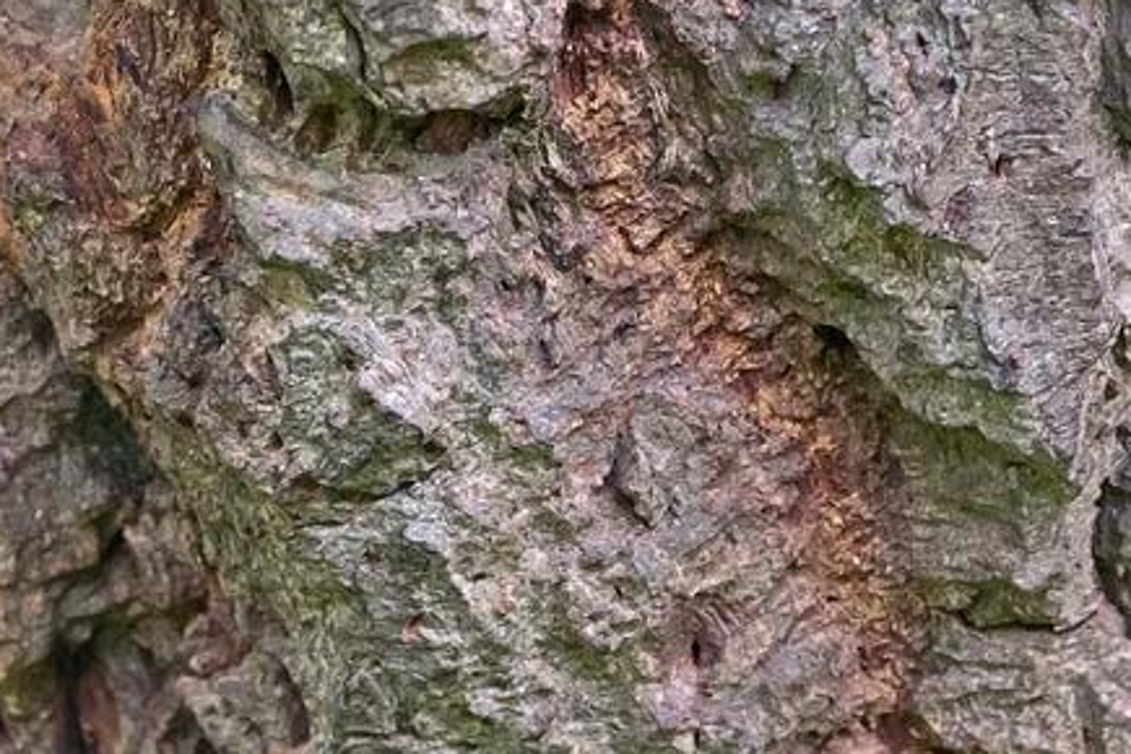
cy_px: -46
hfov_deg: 0.9
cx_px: -416
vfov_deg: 0.6
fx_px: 75834
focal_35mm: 2414
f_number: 5.6
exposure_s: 1/250
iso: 800
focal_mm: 500
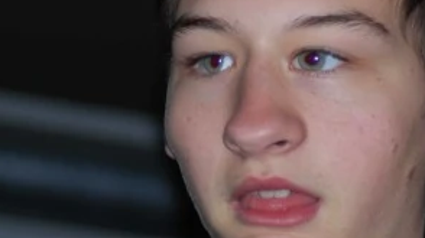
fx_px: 2309
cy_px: 130
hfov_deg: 10.5
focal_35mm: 205
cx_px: 323
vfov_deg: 5.9
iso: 200
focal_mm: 70
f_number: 4
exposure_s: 1/60
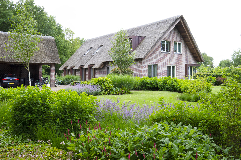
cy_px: 80
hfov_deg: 53.2
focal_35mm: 36
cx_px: 120
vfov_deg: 36.8
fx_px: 241
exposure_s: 1/125
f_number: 9
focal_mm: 24
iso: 400
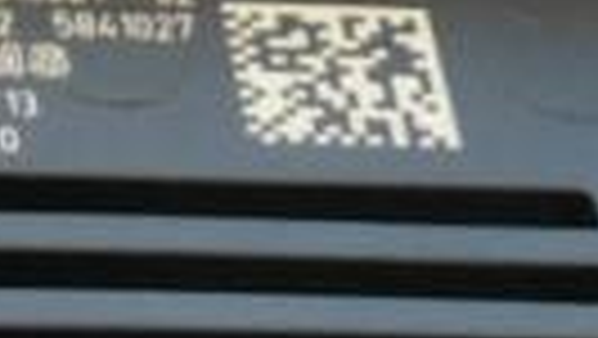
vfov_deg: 4.1
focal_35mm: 285
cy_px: 1032
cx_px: -468
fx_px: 4522
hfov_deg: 7.4
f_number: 3.3
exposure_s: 1/80
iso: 100
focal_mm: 4.7
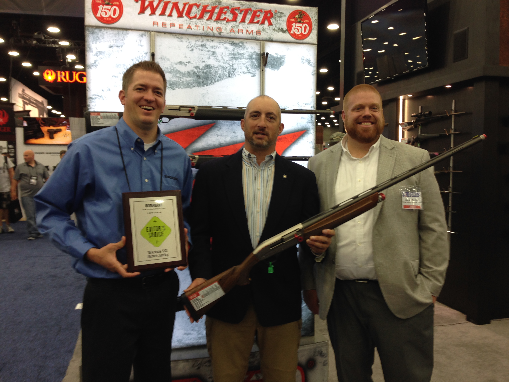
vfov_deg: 42.9
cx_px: 254
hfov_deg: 55.4
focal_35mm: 33
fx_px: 485
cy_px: 191
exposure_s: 1/24
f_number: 2.4
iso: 50
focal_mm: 4.12
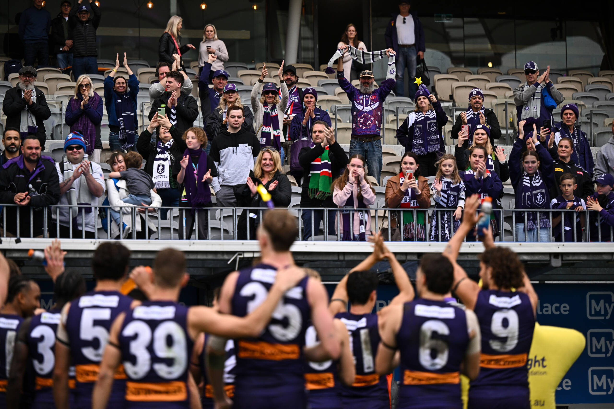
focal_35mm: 135
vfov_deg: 10.2
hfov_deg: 15.2
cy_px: 204
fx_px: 2302
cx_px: 307
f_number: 2.8
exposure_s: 1/1250
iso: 500
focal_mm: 135
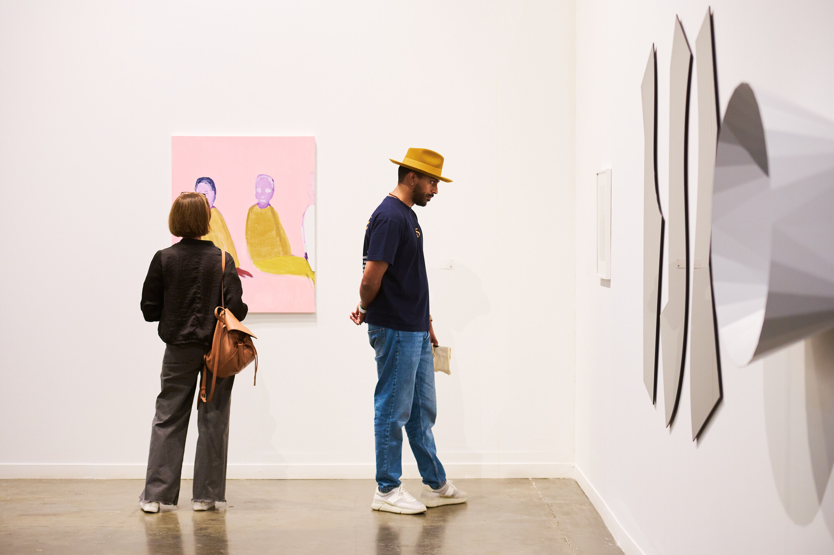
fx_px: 1621
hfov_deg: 28.9
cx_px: 417
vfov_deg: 19.4
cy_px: 278
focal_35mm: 70
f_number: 2.8
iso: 1600
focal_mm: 70
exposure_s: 1/200
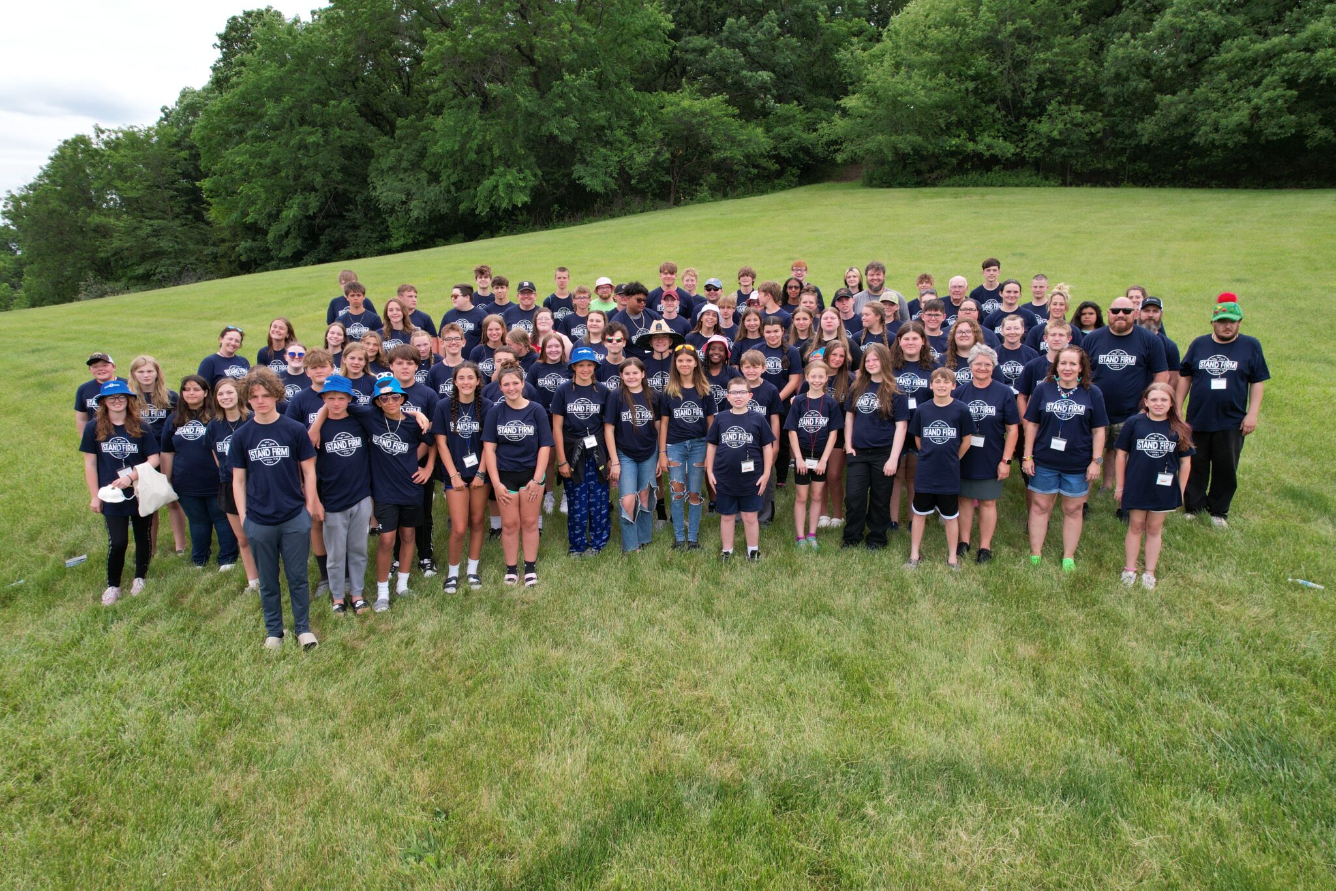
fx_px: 816
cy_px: 446
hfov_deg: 78.6
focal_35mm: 22
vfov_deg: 57.2
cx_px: 668
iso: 110
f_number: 2.8
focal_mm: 8.38
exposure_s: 1/400
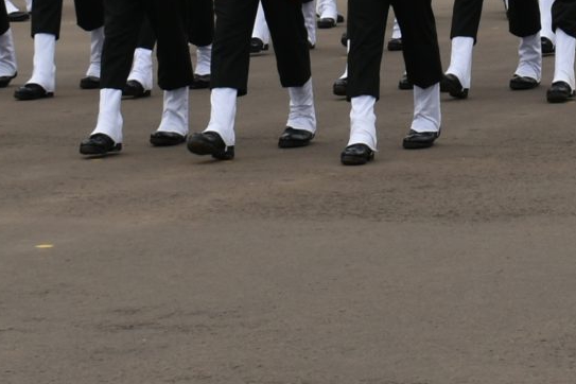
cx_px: 617
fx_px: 3509
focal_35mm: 219
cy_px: -170
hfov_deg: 9.3
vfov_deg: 6.2
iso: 100
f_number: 6.3
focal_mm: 31
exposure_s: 1/200
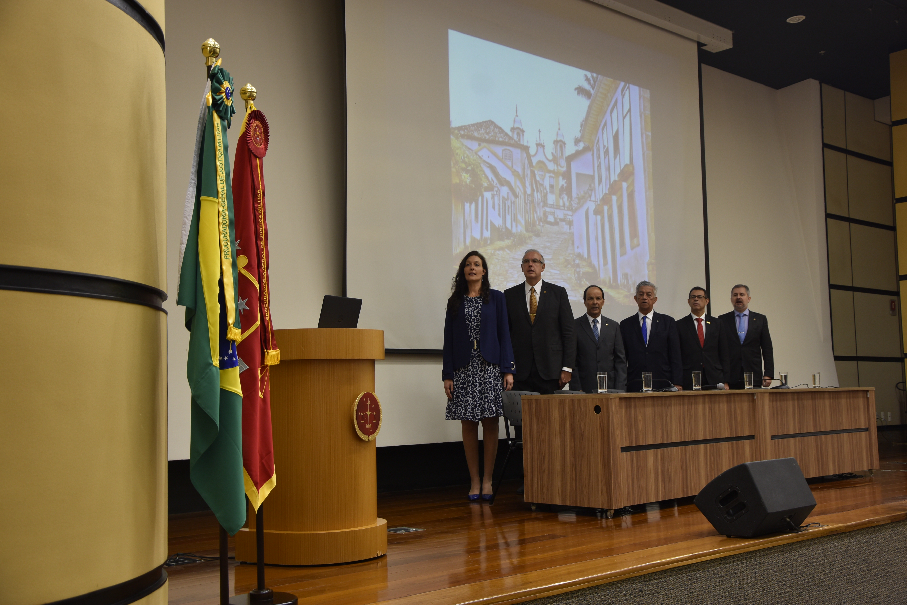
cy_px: 302
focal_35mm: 39
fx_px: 983
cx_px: 454
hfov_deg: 49.5
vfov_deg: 34.2
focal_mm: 26
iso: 200
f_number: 4
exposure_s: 1/20
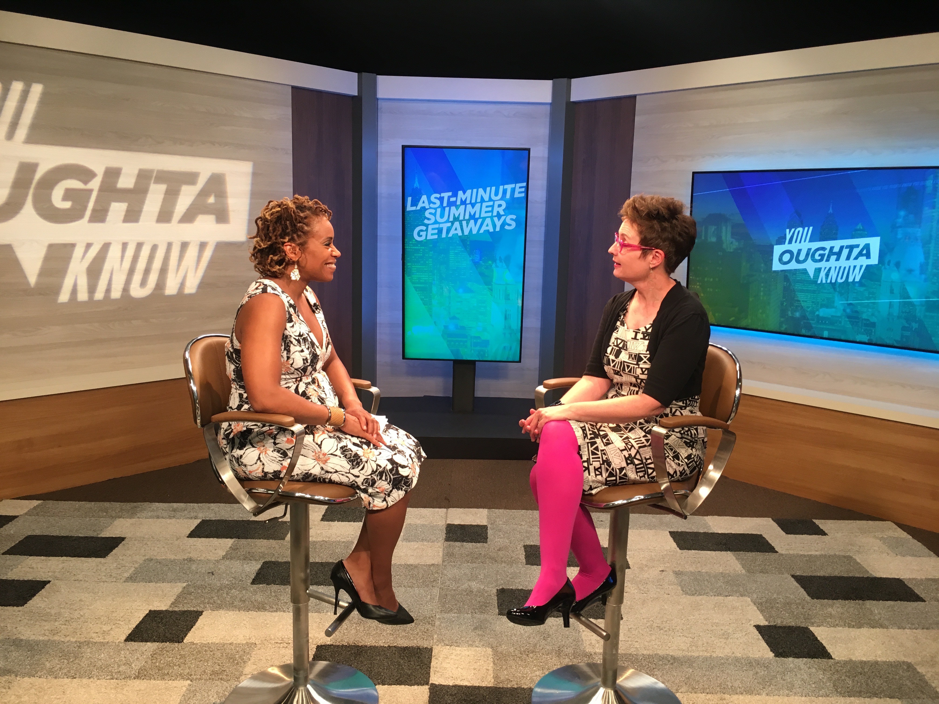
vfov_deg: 48.2
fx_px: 787
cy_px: 352
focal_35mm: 29
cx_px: 470
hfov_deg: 61.7
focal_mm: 4.15
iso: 80
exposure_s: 1/30
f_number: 2.2
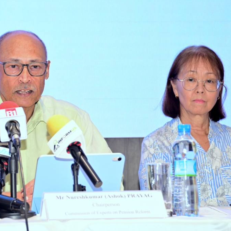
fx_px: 891
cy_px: 116
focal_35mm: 118
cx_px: 94
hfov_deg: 14.8
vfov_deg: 14.8
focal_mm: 92
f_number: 5.6
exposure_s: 1/200
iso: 1250
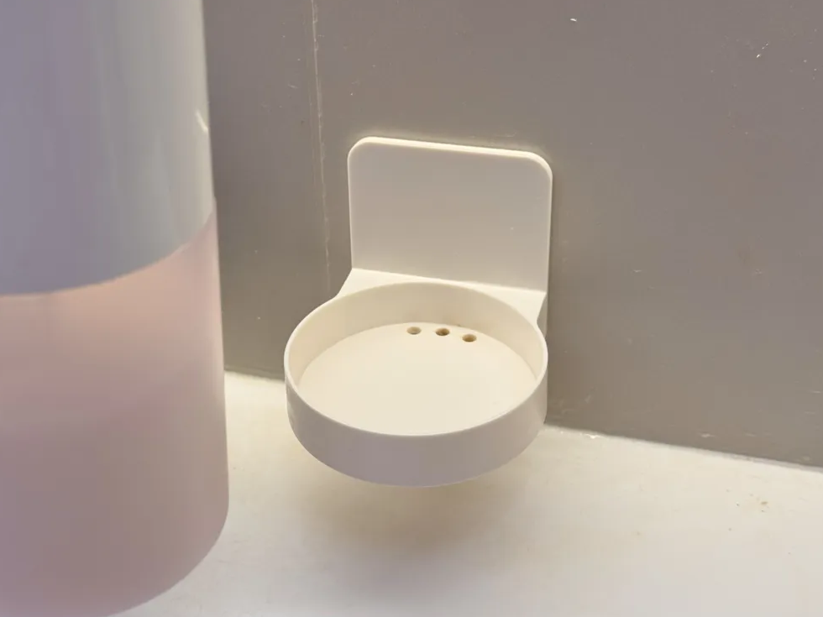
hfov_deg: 38.9
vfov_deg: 29.7
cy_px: 309
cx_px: 409
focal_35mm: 49
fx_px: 1165
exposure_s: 1/99
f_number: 1.78
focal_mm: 6.76
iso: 100
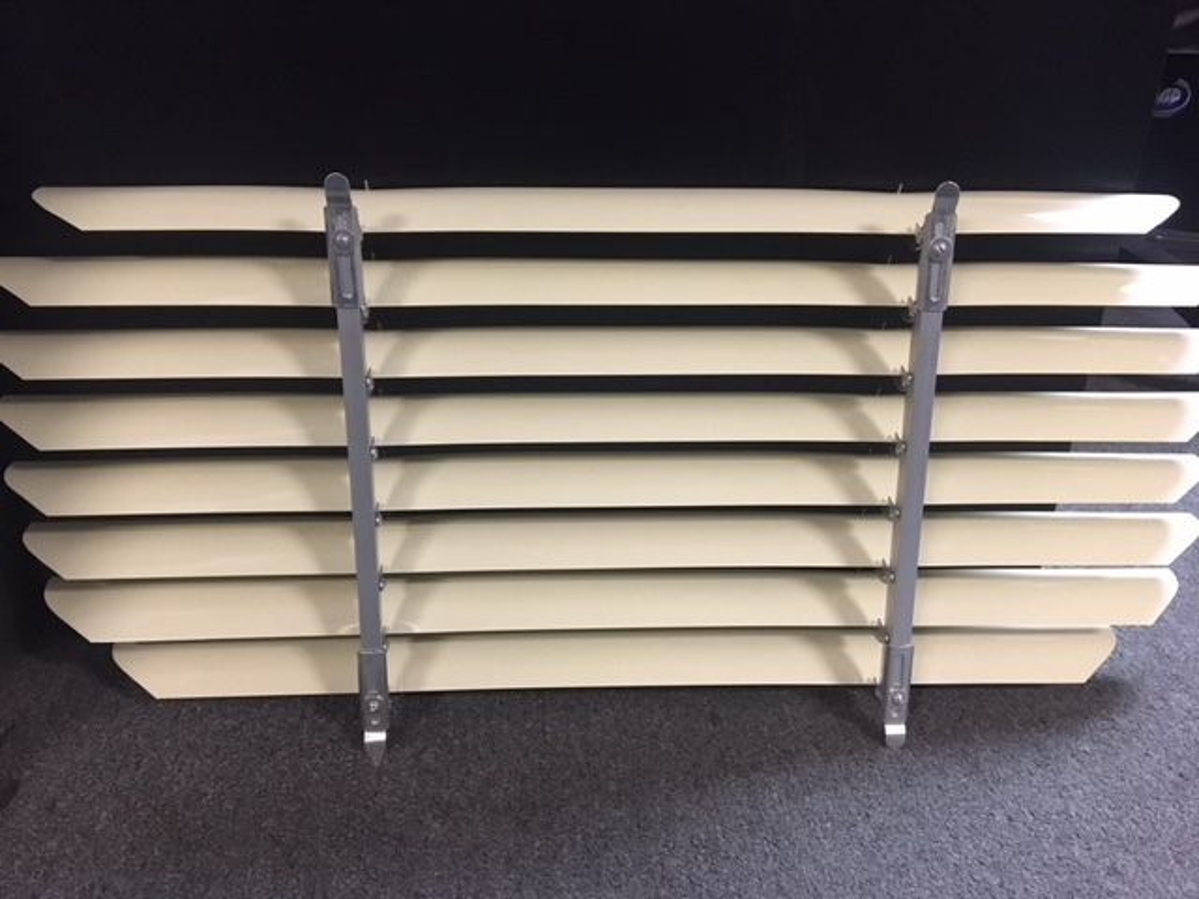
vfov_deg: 48.2
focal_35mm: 29
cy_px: 450
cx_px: 600
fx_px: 1004
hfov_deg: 61.7
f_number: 2.2
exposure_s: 1/20
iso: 200
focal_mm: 4.15
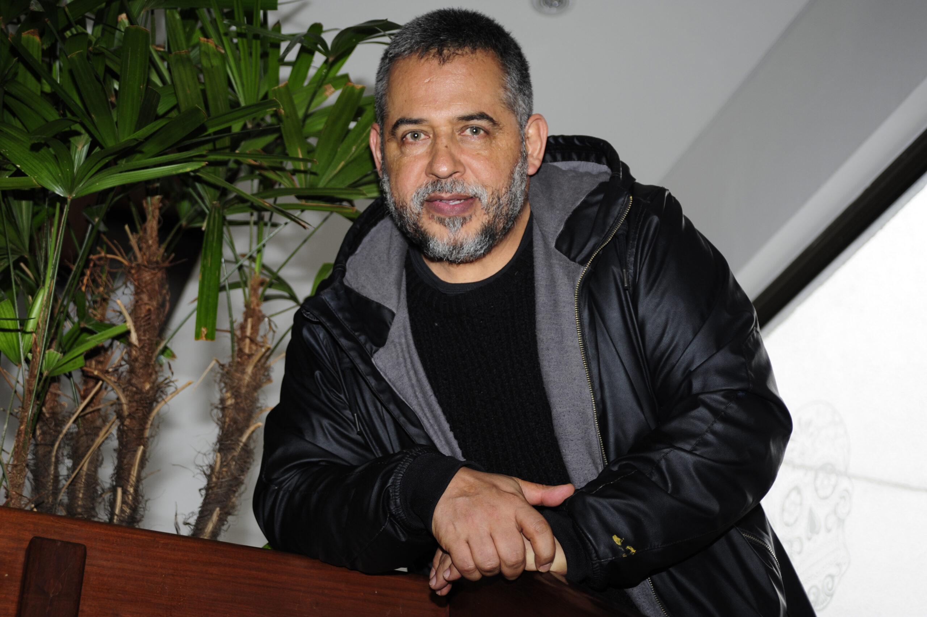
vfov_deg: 19.4
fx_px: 1801
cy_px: 308
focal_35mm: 70
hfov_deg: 28.9
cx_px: 464
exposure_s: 1/160
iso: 400
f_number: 4.5
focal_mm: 70
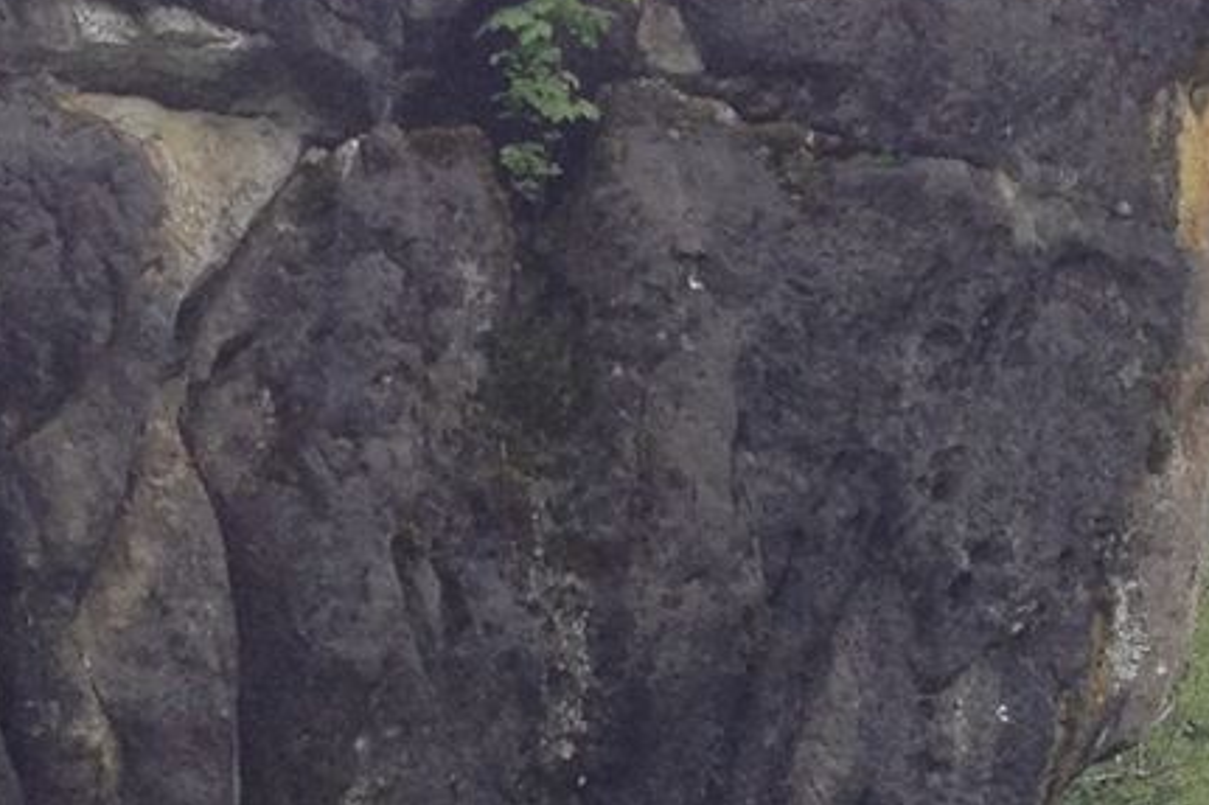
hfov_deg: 11.9
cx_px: 522
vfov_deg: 7.9
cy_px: 631
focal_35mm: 173
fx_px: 5807
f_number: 2.4
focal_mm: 4.28
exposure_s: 1/120
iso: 80
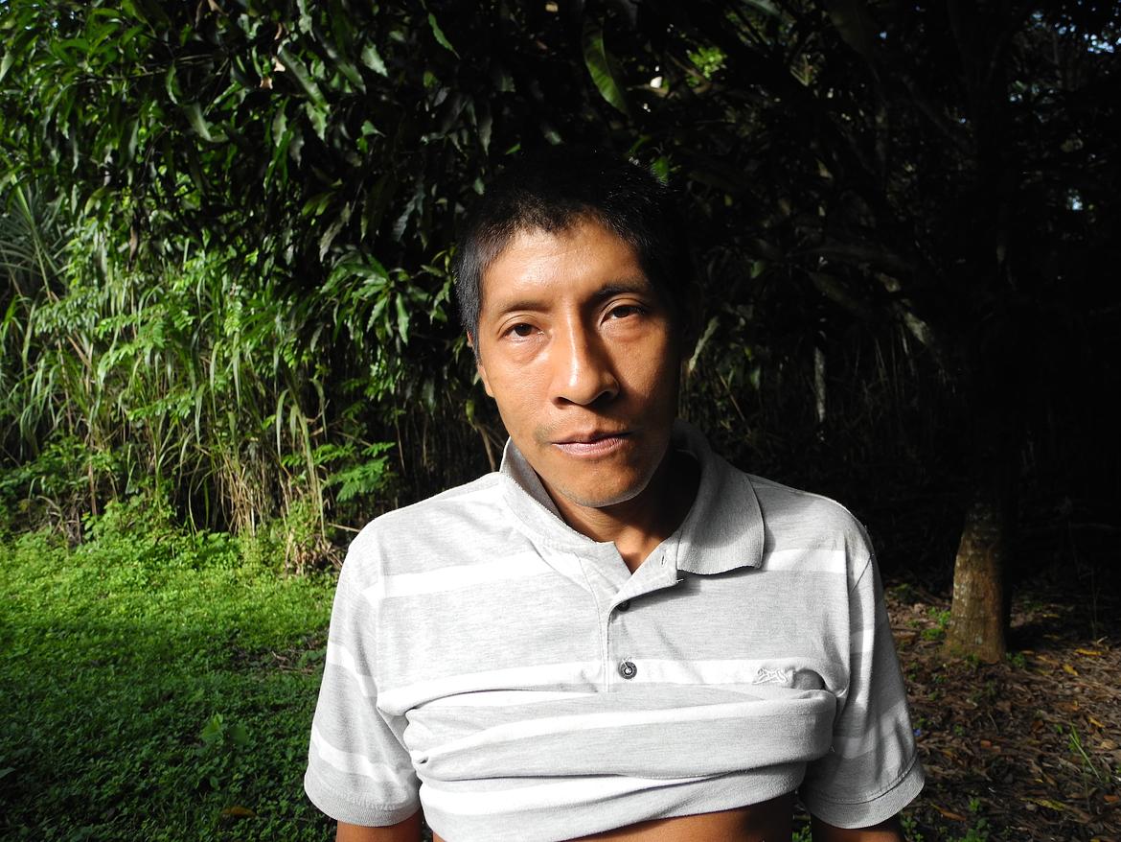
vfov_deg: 49.8
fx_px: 907
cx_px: 560
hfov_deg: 63.4
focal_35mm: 28
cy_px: 421
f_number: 2.8
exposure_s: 1/312
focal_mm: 6
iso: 100
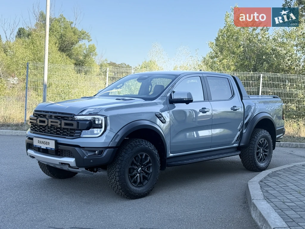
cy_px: 114
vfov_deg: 30.3
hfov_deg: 39.7
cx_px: 152
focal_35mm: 48
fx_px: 423
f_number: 1.78
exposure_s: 1/1203
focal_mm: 6.76
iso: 100
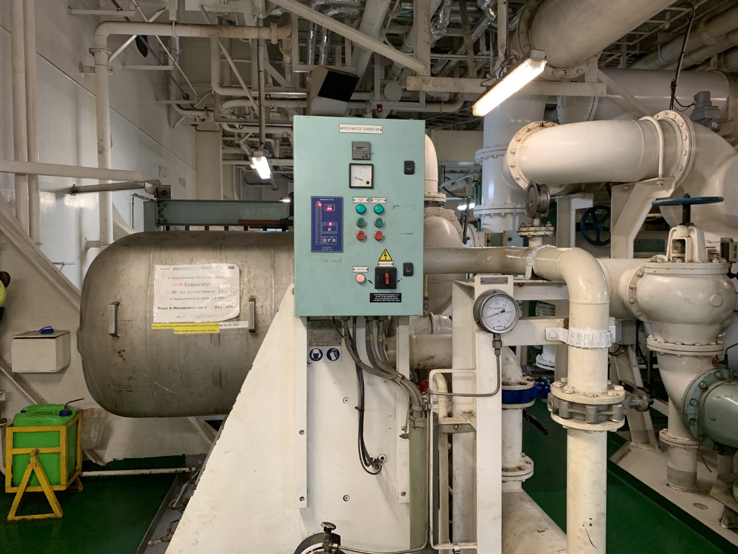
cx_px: 369
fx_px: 554
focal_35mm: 26
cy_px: 277
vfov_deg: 53.1
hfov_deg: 67.3
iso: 200
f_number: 1.8
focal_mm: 4.25
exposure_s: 1/60
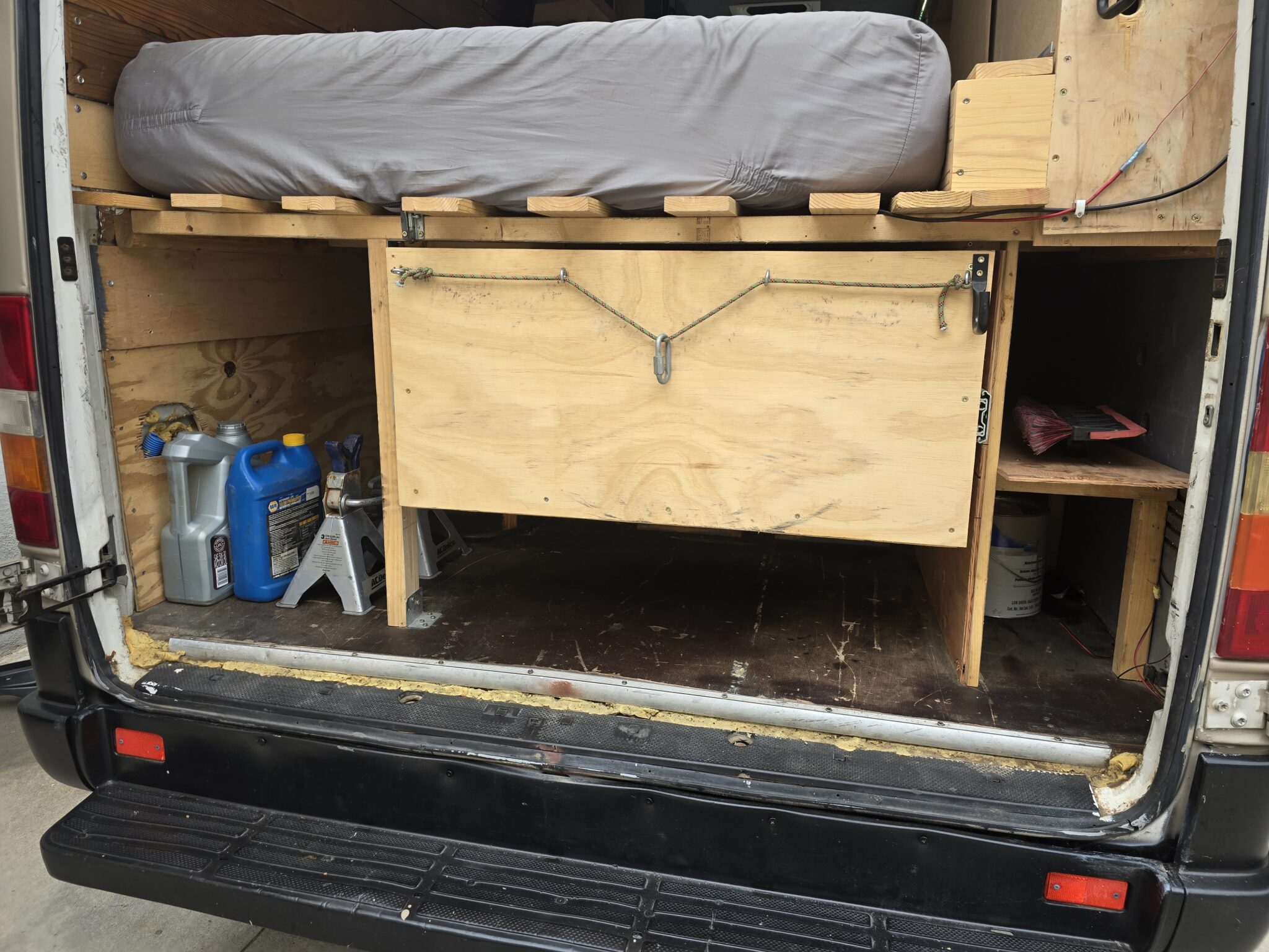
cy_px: 476
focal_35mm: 23
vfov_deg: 58.9
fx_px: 843
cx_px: 634
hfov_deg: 73.9
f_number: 1.7
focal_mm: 6.3
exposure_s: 1/180
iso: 20
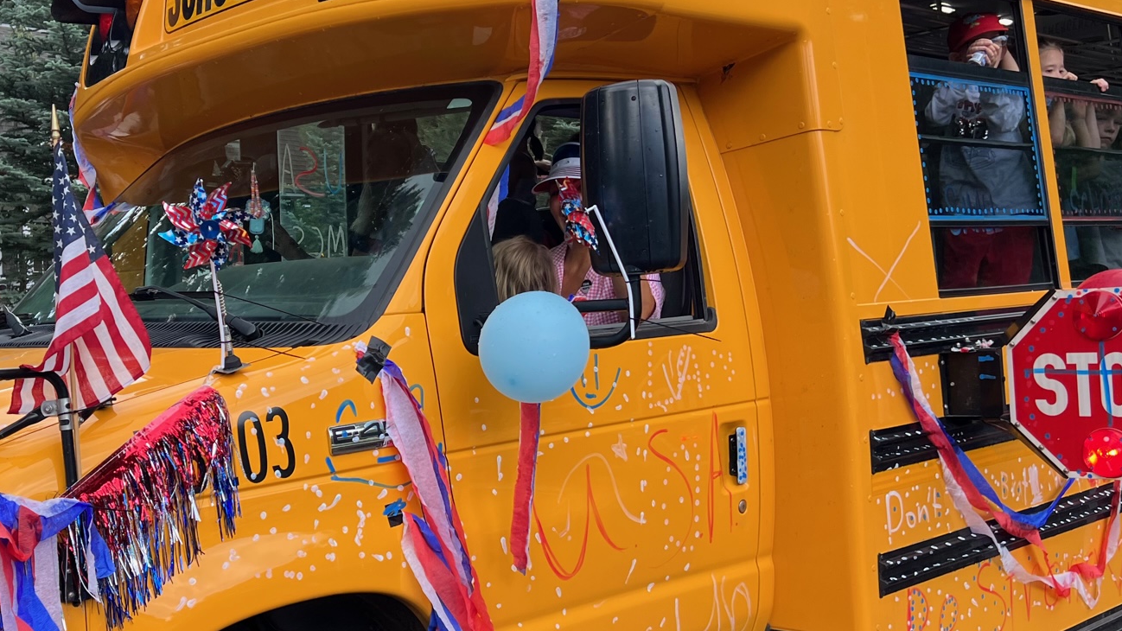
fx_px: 1309
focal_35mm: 44
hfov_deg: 45.9
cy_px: 330
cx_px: 400
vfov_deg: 27.1
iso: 50
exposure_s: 1/410
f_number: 1.5
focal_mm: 5.7
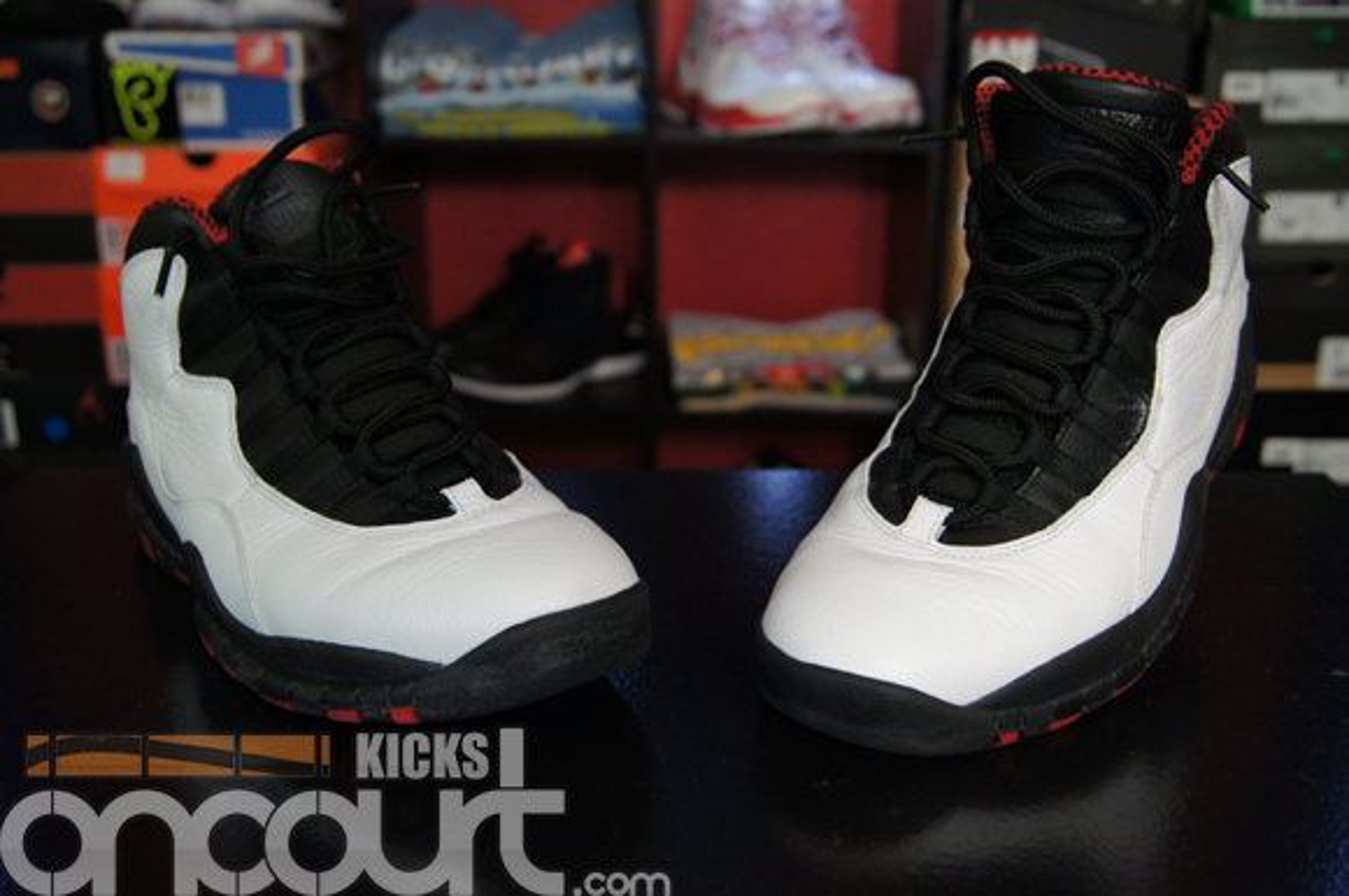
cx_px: 674
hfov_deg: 53.2
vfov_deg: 36.8
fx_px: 1347
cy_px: 448
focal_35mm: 36
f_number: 4
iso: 1000
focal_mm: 24
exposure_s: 1/40
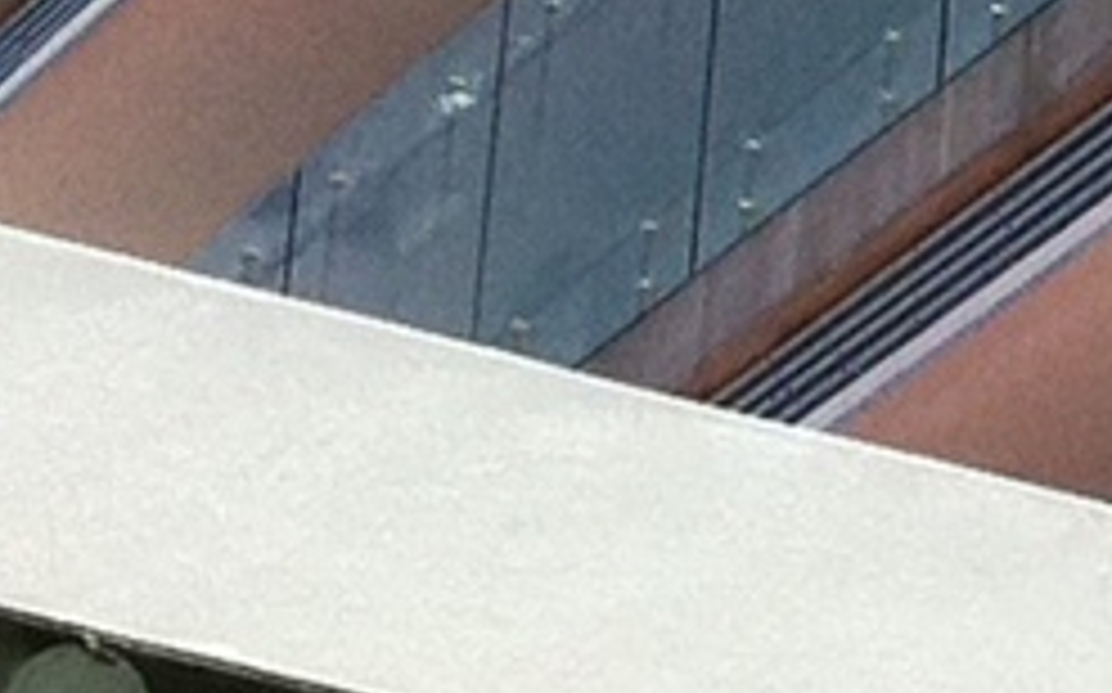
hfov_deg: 6.5
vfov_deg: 4.2
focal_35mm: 309
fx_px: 9358
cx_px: 2530
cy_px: -576
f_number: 2.8
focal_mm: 3.85
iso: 80
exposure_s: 1/1371
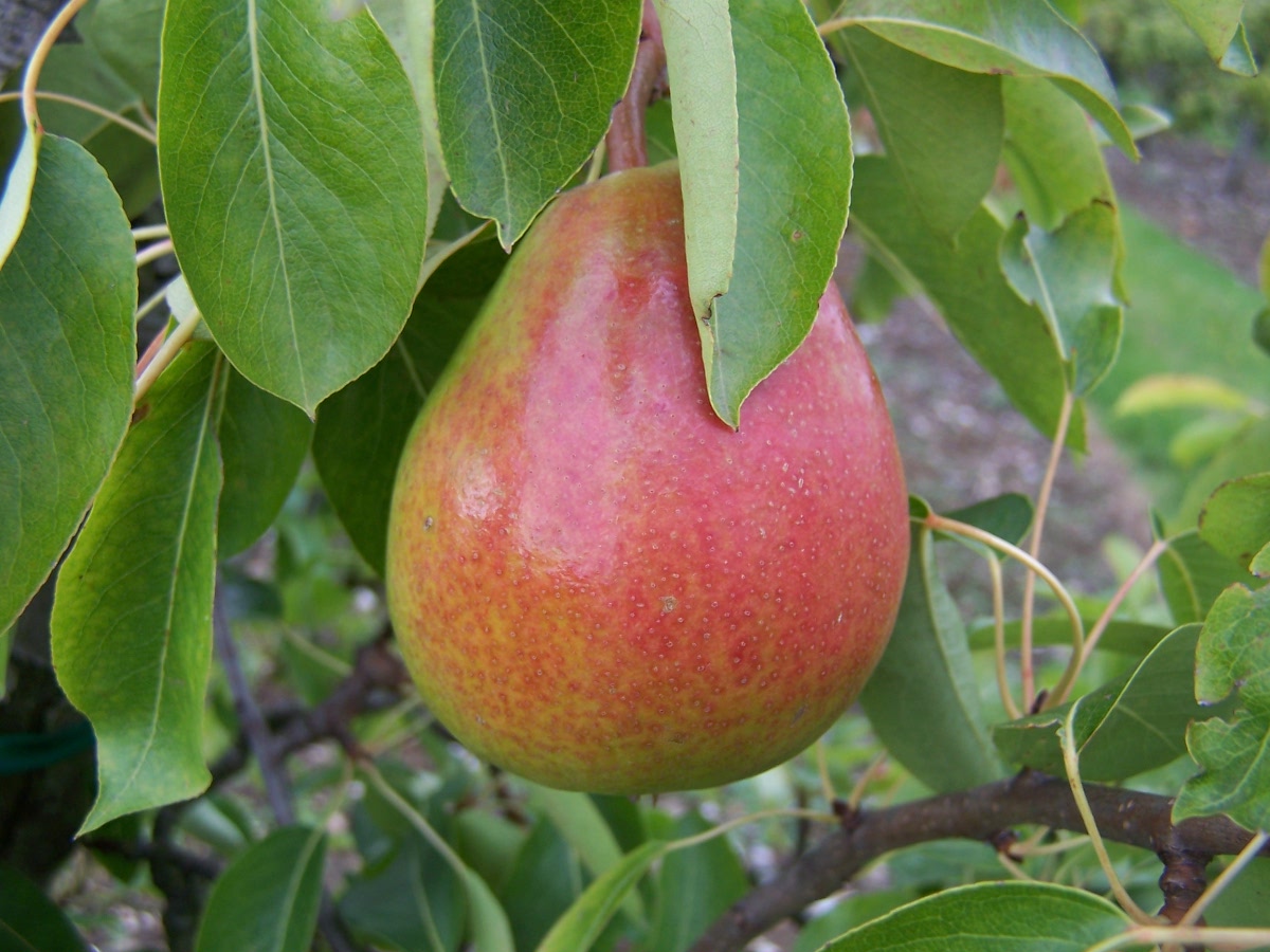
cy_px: 476
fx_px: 1394
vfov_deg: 37.7
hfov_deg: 49.0
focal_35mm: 38
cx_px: 635
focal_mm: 6.3
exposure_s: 1/60
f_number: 2.8
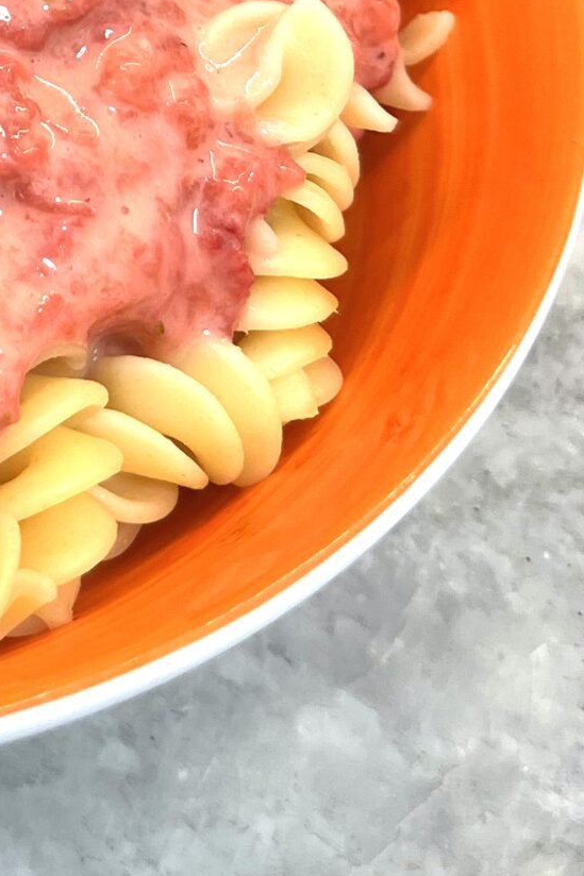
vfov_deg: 22.2
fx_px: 2045
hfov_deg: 14.7
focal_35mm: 84
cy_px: -199
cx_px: -386
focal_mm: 5.1
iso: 100
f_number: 1.6
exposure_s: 1/121
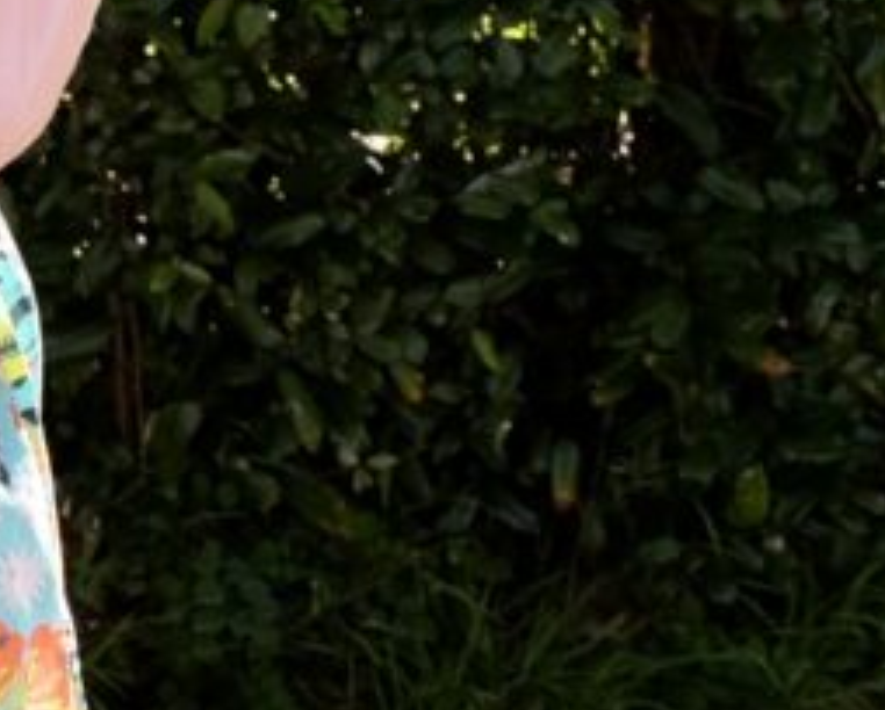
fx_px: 5352
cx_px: -1634
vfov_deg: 7.5
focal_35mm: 204
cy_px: -390
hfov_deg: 8.2
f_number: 5
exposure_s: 1/140
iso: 400
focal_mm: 24.3
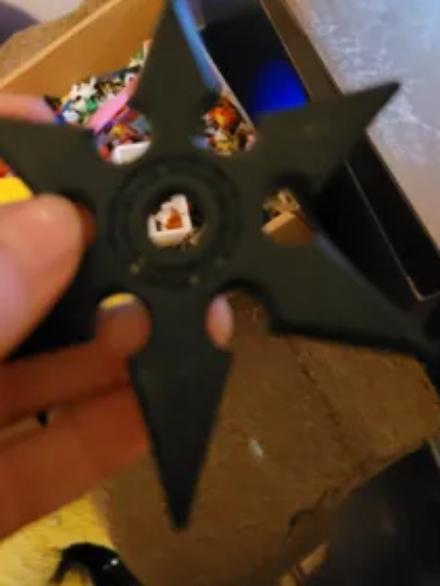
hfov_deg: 38.7
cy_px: 177
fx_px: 627
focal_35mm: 37
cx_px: 200
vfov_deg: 48.9
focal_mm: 5.4
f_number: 1.8
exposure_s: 1/20
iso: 1600
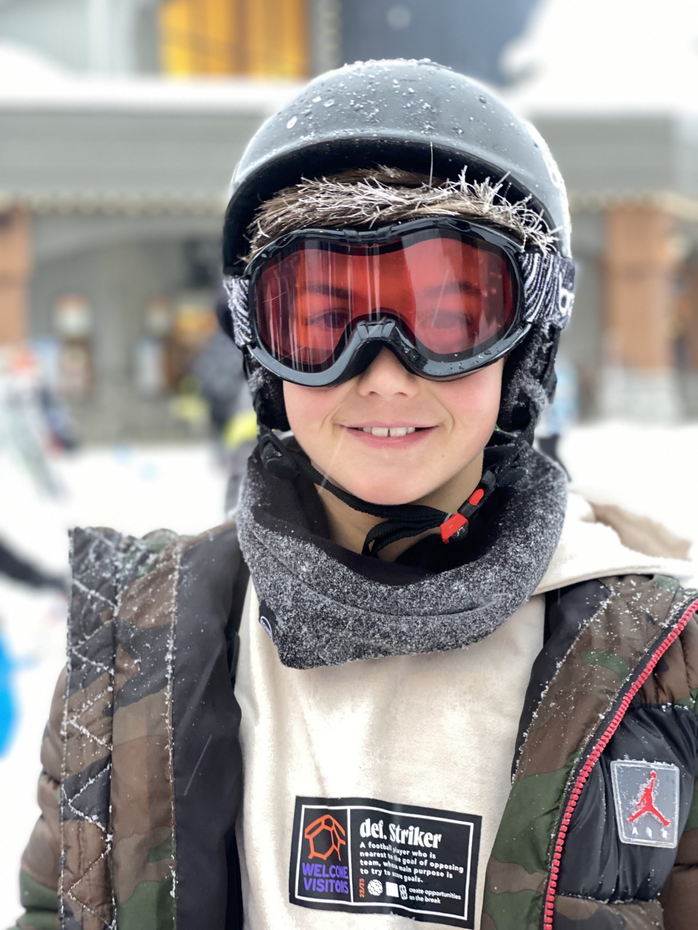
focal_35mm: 52
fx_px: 1398
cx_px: 349
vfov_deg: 36.8
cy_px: 465
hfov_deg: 28.0
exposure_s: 1/40
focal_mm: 6
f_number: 2
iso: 125
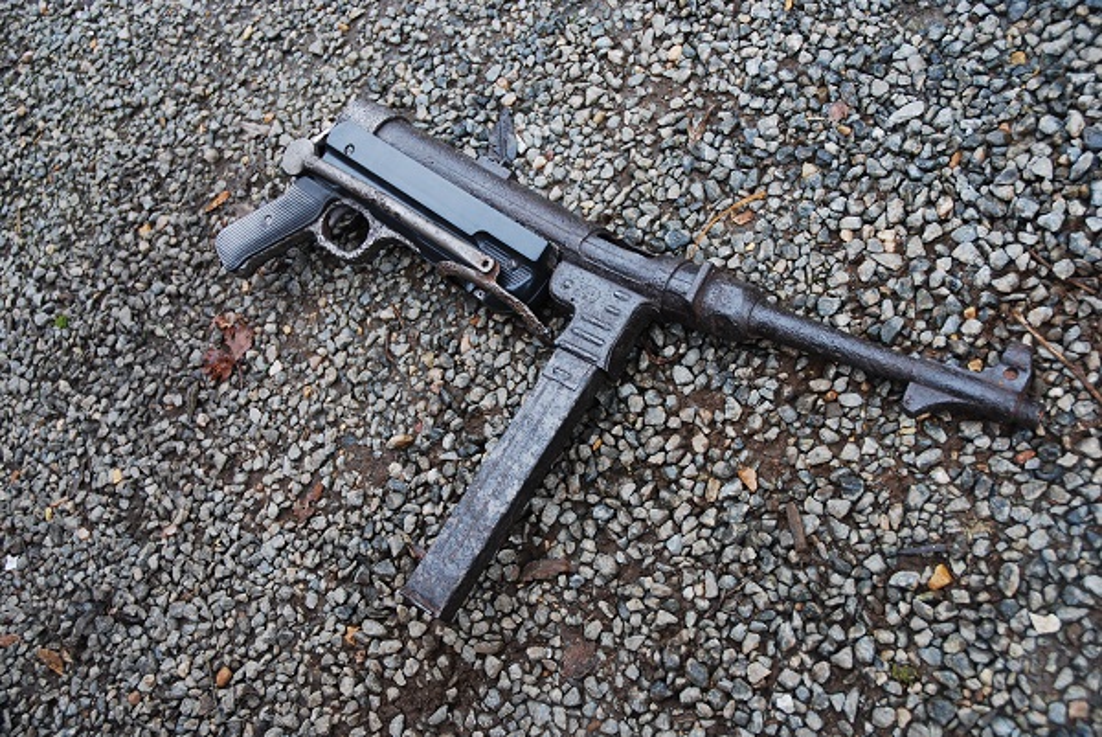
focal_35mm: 38
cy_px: 368
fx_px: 1149
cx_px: 551
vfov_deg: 35.5
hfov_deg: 51.3
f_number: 5
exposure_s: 1/100
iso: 200
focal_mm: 25
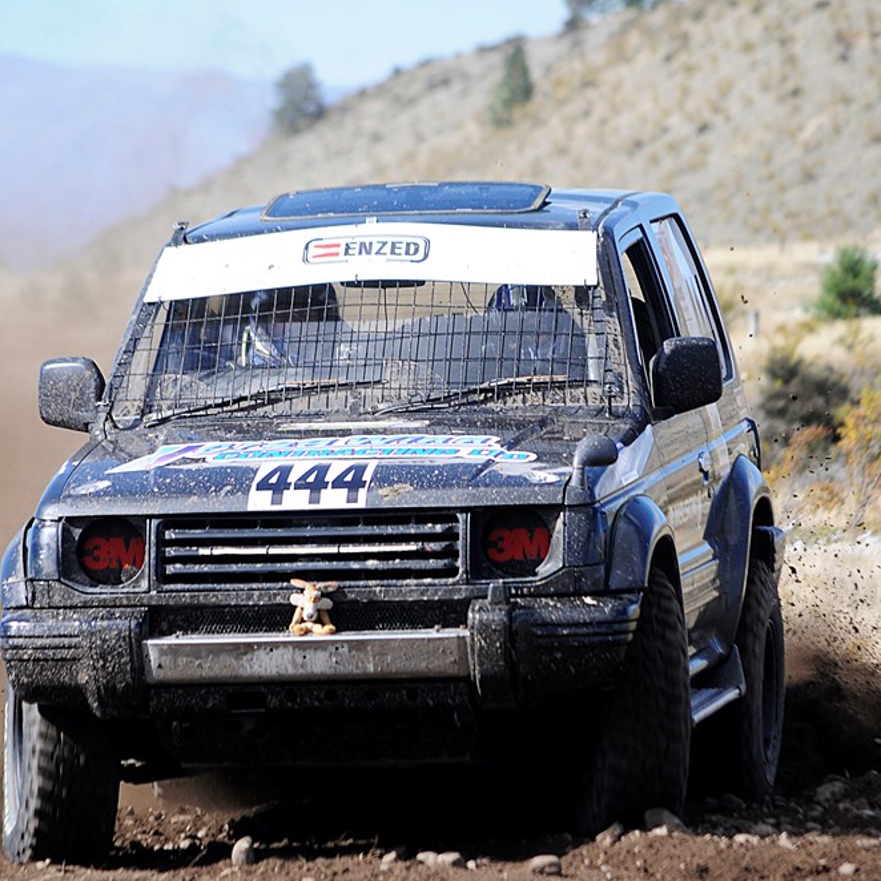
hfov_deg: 4.6
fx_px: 11086
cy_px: 441
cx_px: 437
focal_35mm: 385
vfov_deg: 4.6
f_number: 8
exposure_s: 1/400
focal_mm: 200
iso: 200
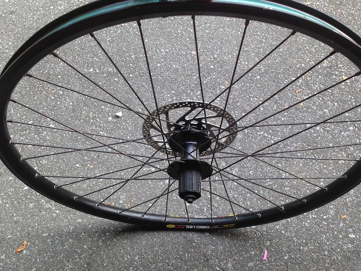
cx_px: 180
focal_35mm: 33
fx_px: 344
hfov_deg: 55.4
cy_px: 136
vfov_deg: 42.9
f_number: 2.4
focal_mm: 4.12
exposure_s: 1/158
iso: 50
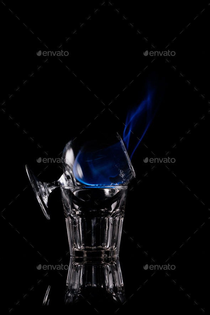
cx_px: 105
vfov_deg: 19.5
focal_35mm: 105
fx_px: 918
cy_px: 158
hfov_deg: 13.1
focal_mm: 105
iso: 400
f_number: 9
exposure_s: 1/4
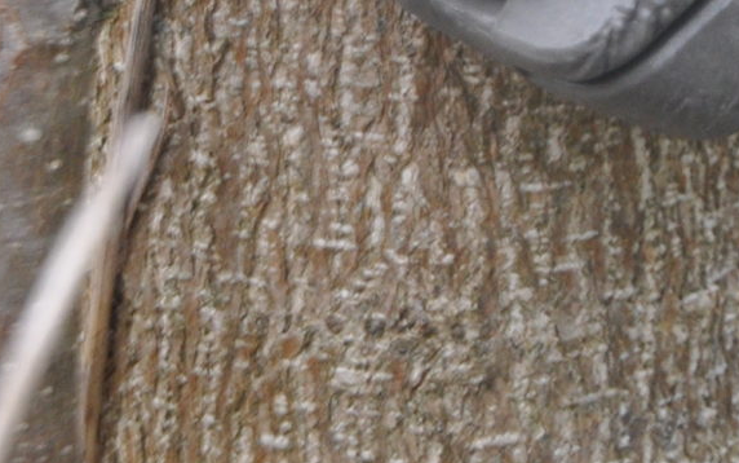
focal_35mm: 307
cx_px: 1001
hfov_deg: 6.8
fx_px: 6191
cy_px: -587
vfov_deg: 4.2
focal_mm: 45
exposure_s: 1/160
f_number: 6.3
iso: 640
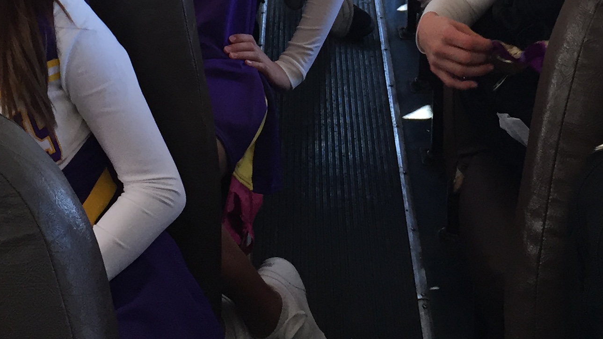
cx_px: 318
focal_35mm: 80
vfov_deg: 14.2
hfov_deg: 26.5
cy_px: -159
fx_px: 1279
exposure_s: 1/30
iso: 40
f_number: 2.2
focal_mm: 4.15
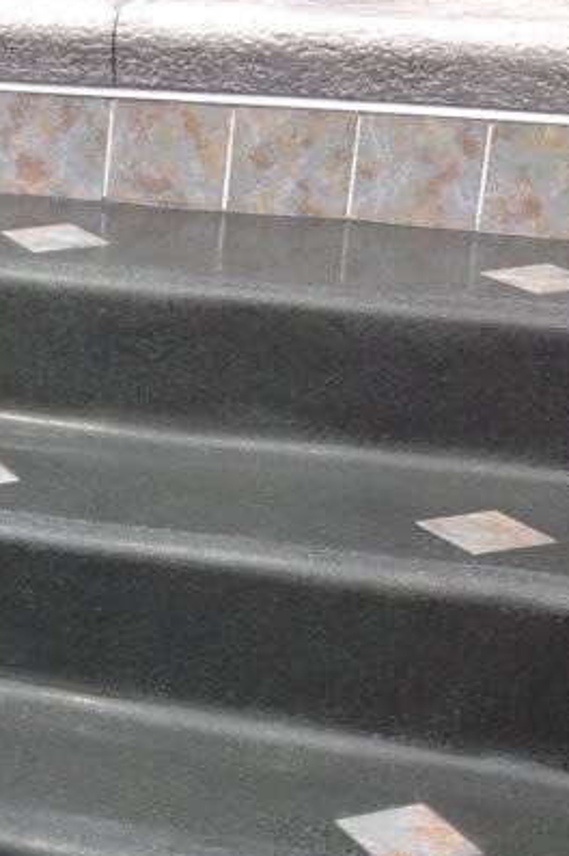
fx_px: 2351
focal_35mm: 99
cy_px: 721
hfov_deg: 13.2
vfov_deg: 20.3
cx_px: -200
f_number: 2.4
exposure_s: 1/426
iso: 50
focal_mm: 4.28
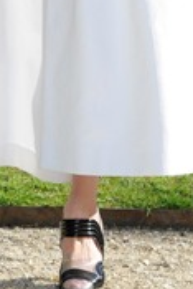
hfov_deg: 3.8
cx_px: 22
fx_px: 2873
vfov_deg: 5.7
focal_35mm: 358
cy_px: -177
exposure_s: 1/500
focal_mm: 98
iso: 320
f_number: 8
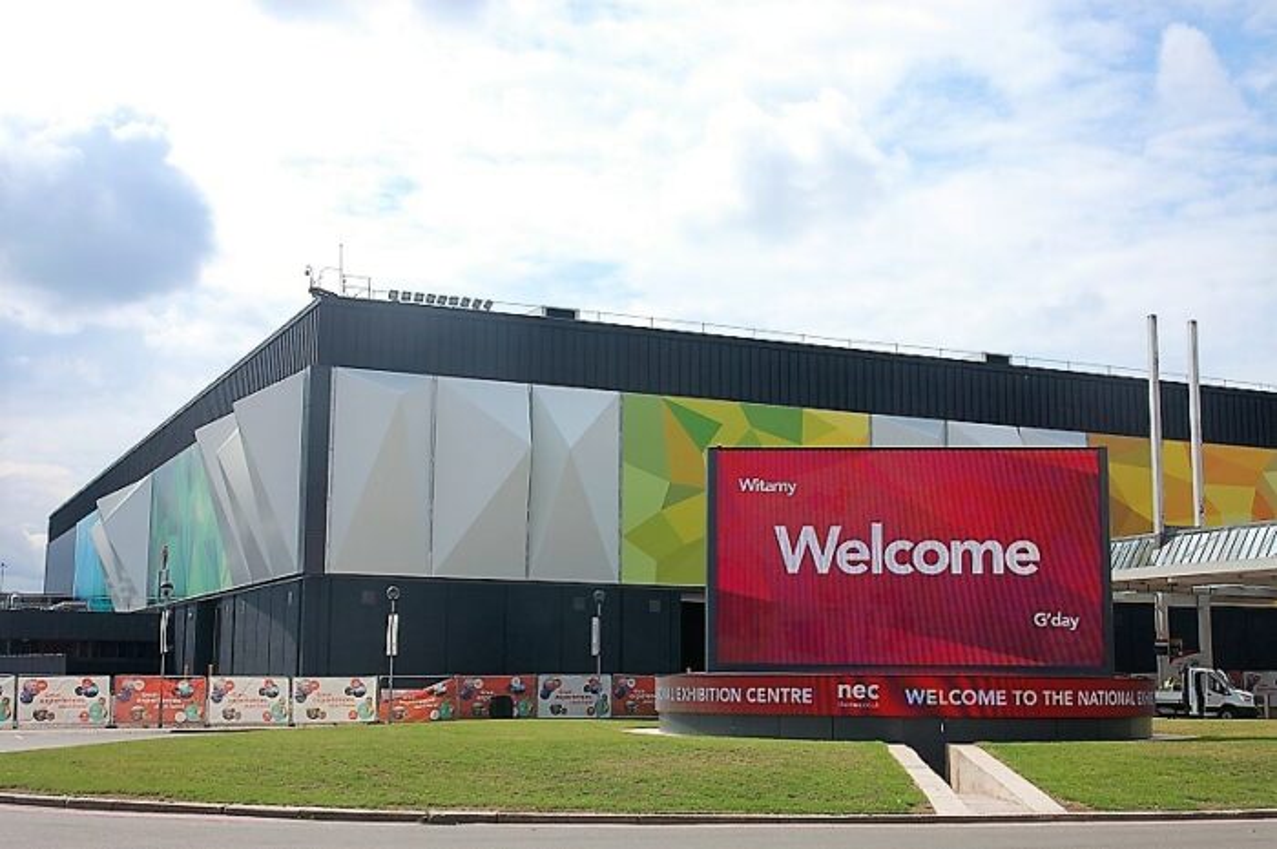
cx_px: 638
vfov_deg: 28.0
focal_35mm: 48
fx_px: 1701
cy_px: 424
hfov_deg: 41.2
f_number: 10
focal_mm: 32
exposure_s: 1/400
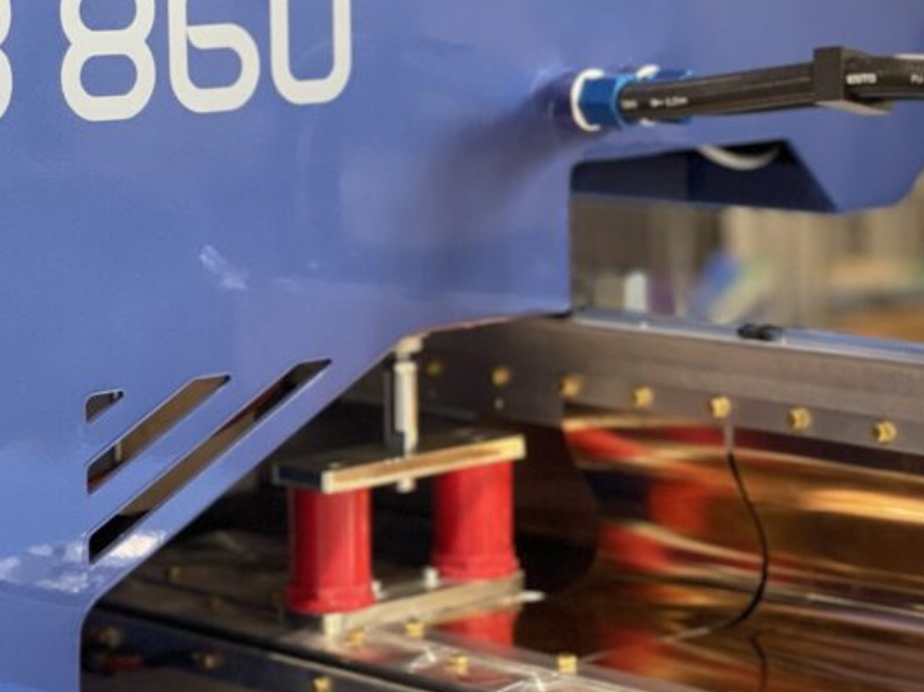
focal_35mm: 124
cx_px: 265
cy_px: 369
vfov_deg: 11.9
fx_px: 3308
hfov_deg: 15.8
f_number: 2.2
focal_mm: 7.5
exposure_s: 1/33
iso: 200
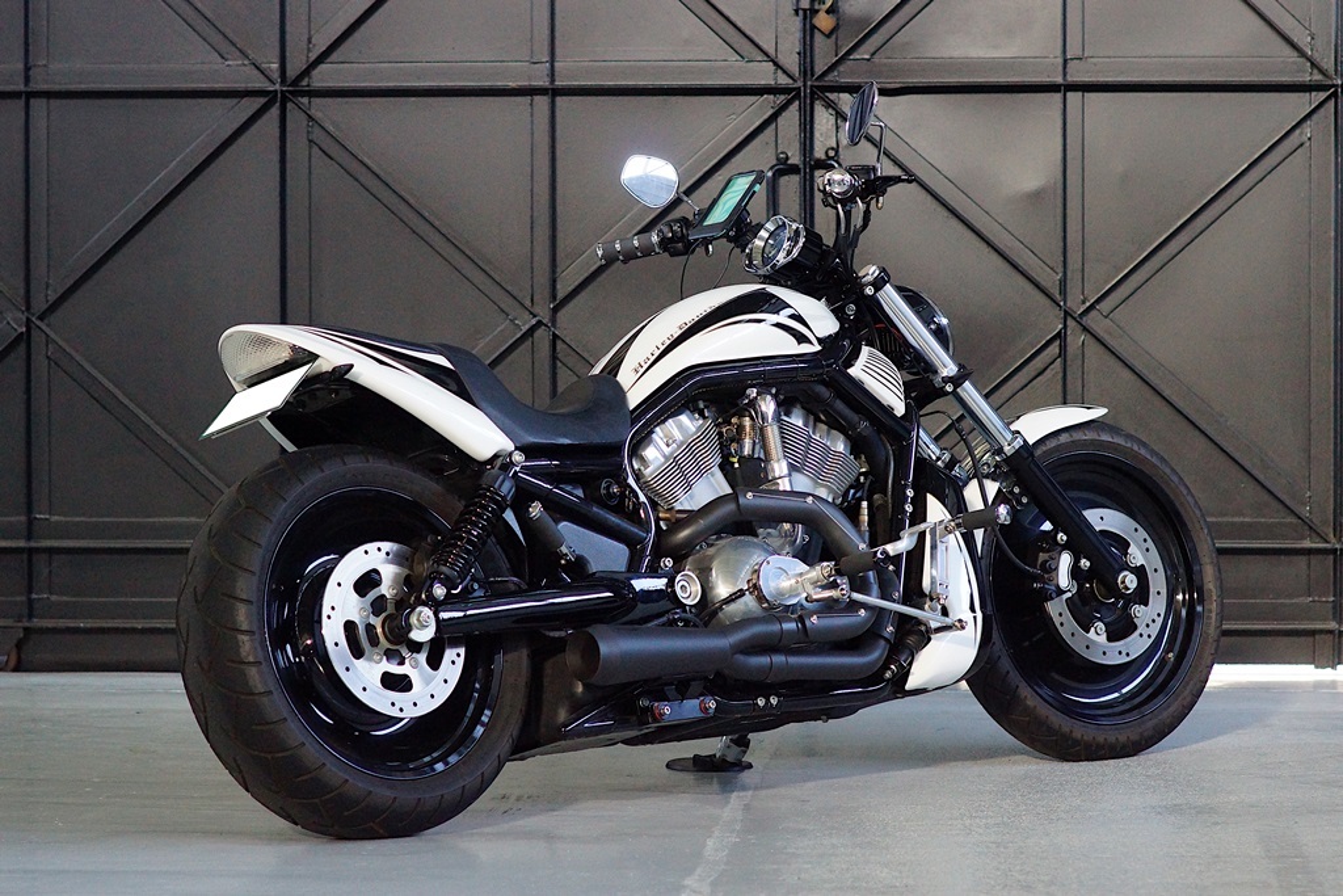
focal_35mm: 128
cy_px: 448
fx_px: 4757
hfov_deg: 16.1
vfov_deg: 10.8
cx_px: 672
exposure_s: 1/160
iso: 1600
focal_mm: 85
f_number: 4
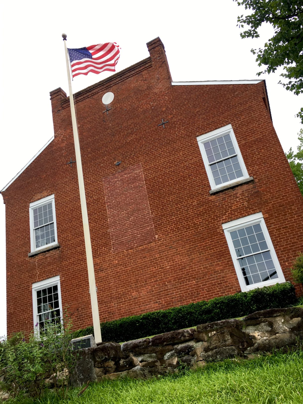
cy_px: 202
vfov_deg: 61.7
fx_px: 338
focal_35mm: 29
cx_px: 152
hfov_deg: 48.2
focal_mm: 4.15
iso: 25
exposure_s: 1/155
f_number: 2.2
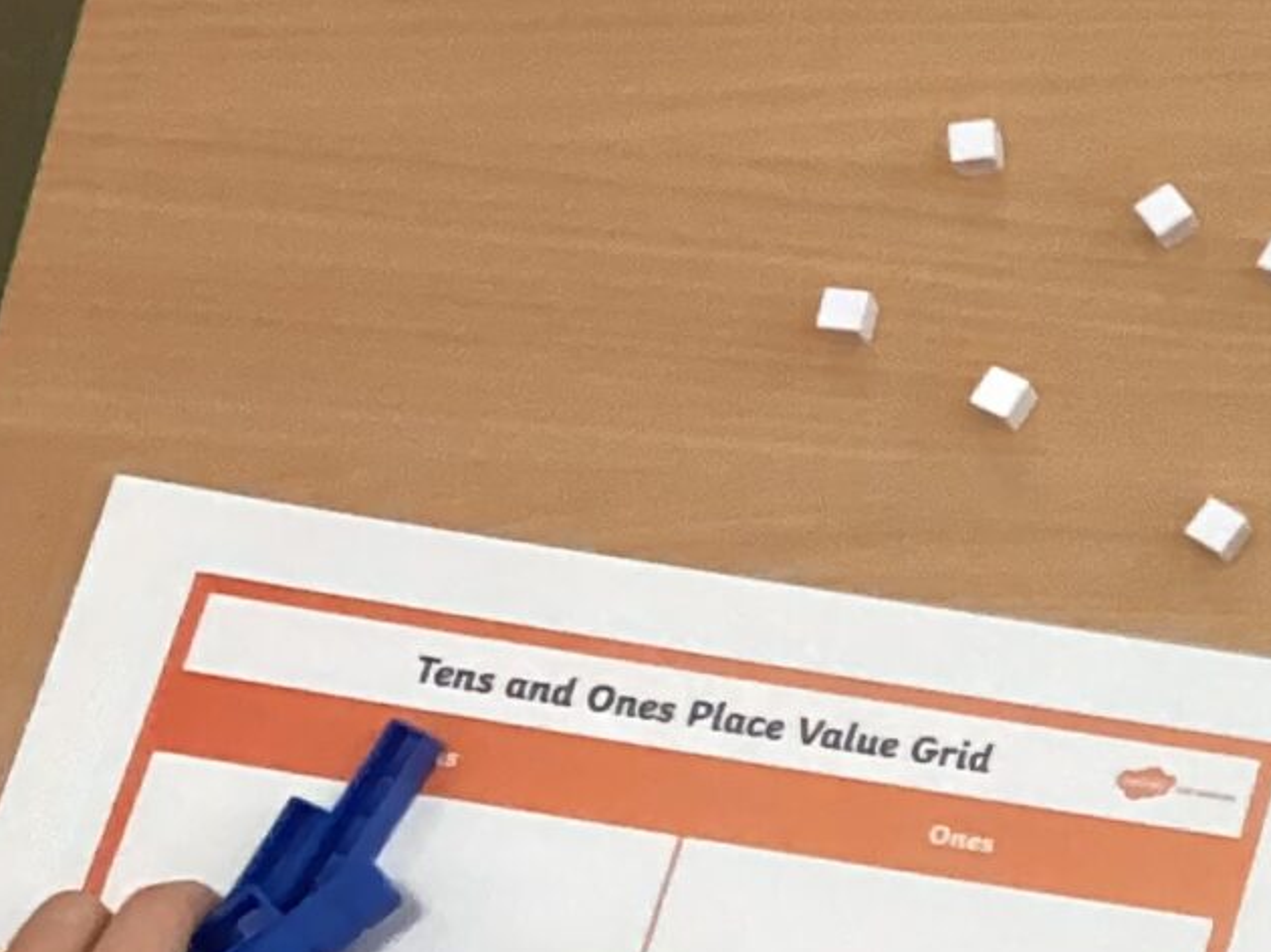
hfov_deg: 13.4
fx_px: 4625
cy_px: 270
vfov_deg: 11.7
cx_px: 2562
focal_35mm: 126
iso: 160
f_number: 2.4
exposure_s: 1/50
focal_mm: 3.3
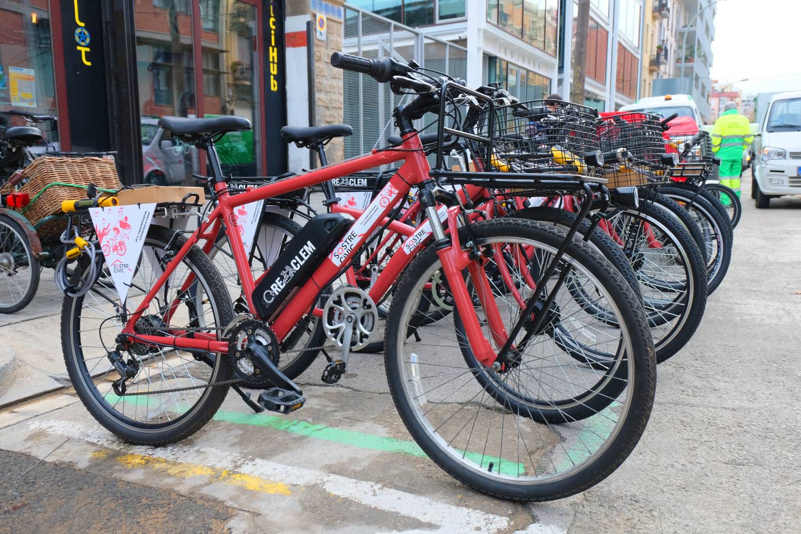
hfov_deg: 61.9
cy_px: 267
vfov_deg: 43.6
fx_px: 667
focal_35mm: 30
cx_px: 400
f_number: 5.6
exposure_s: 1/170
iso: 400
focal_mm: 20.1
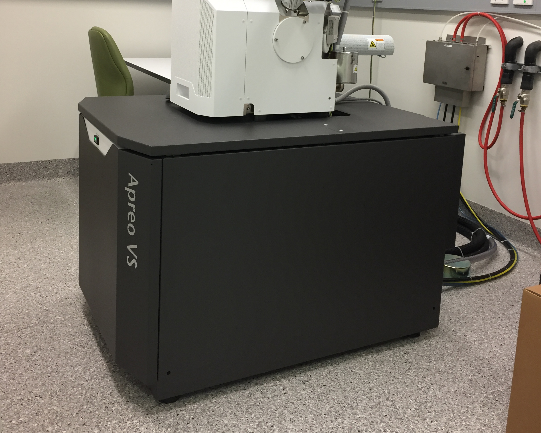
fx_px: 608
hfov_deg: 47.9
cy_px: 108
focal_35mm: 38
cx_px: 272
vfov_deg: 38.2
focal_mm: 4.15
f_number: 2.2
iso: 100
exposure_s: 1/33
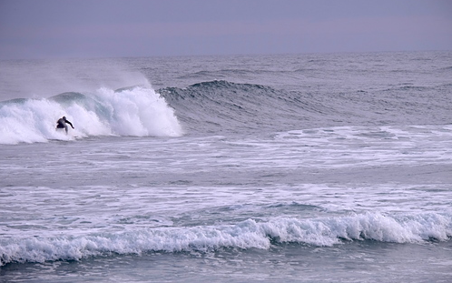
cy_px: 138
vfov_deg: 3.7
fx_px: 4347
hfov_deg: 6.0
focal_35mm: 353
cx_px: 226
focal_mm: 230
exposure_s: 1/500
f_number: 10
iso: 200
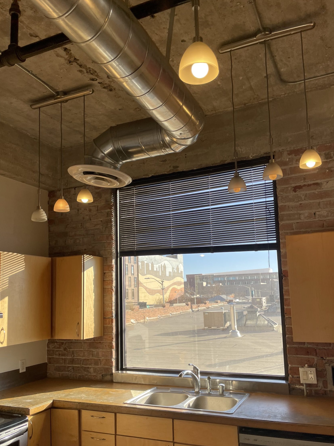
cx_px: 168
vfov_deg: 59.8
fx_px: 386
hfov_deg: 46.8
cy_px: 249
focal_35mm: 30
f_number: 1.6
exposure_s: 1/310
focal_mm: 4.2
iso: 32
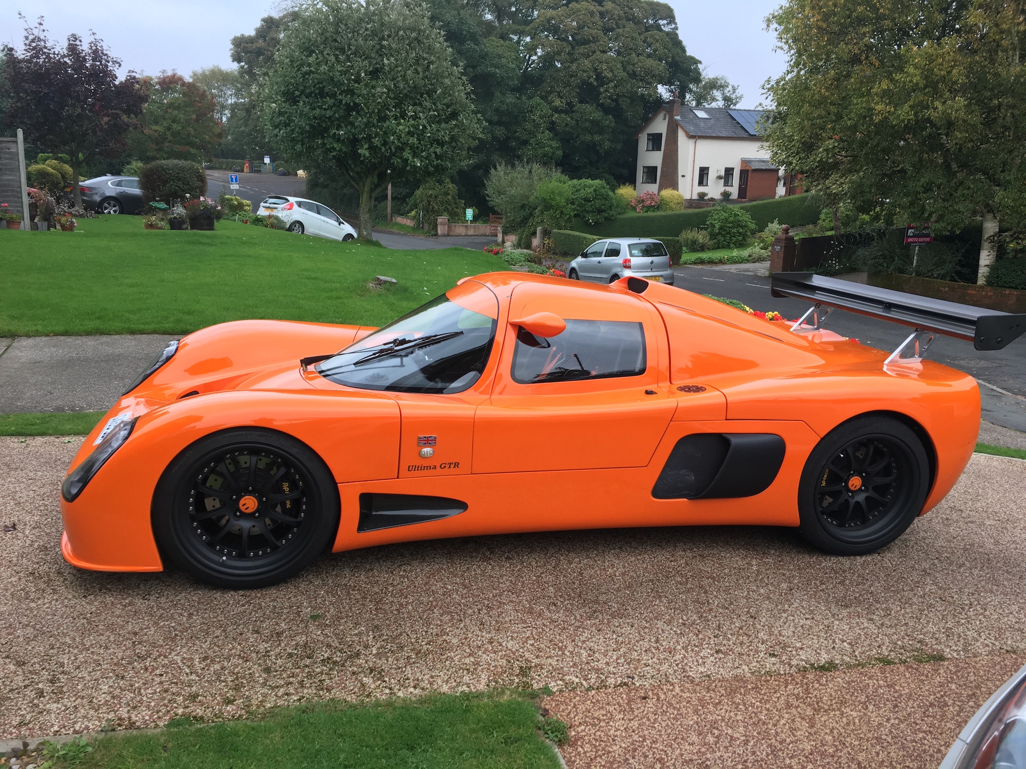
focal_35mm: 29
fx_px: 860
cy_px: 384
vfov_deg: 48.2
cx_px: 513
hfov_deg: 61.7
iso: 40
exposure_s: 1/100
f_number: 2.2
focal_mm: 4.15
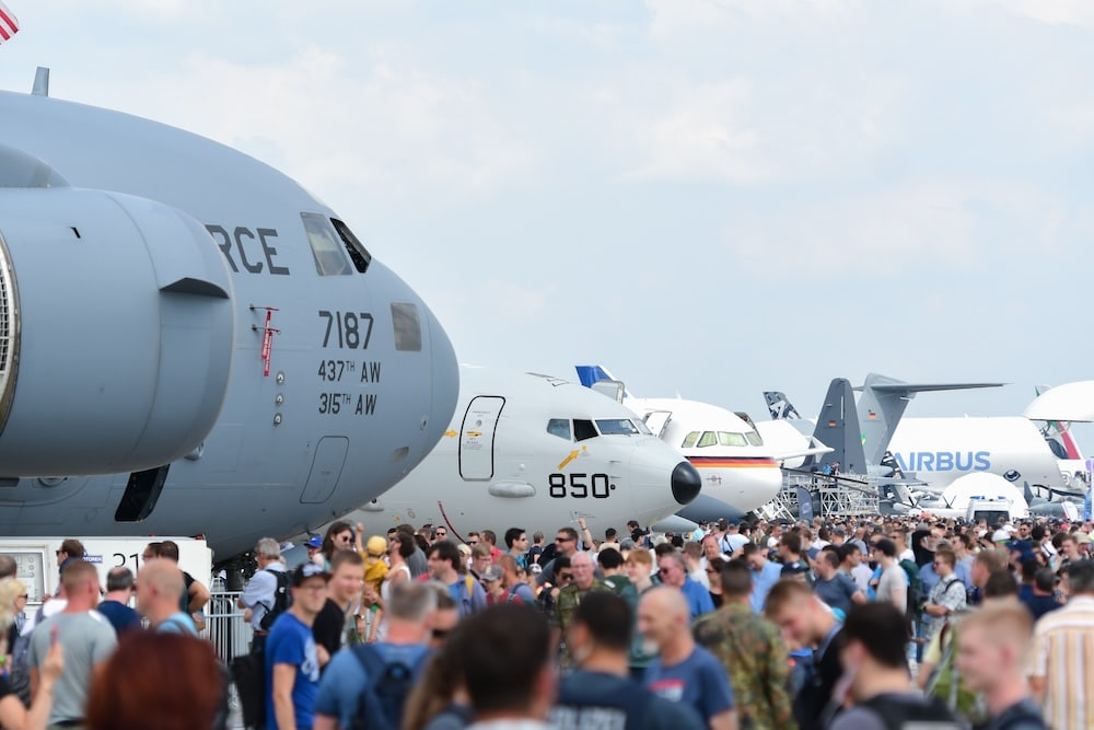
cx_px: 547
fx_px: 5562
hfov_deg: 11.2
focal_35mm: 183
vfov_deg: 7.5
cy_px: 365
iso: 64
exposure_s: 1/640
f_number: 3.2
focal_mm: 122
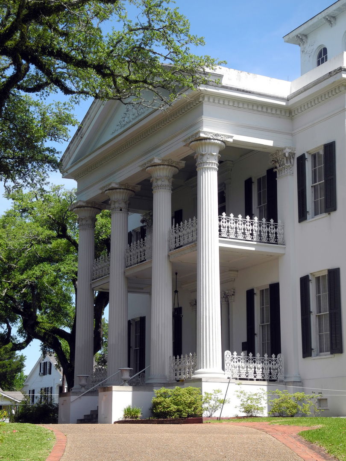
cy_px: 230
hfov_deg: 19.4
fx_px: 1013
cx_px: 173
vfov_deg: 25.7
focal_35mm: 76
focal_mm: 16.3
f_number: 4
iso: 100
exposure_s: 1/500
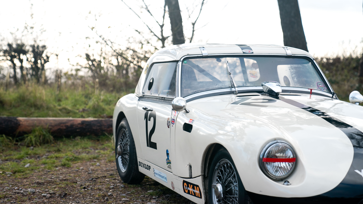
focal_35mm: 74
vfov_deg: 16.3
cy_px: 106
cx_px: 181
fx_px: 712
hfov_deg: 28.6
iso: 250
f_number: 2.8
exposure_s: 1/640
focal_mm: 70
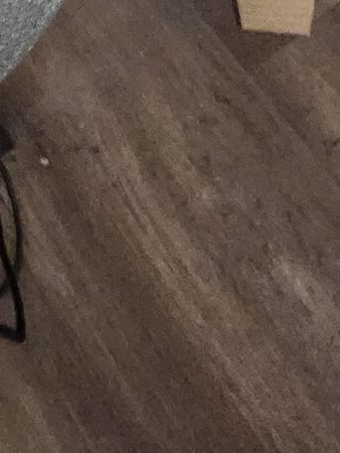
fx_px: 956
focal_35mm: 73
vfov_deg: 17.2
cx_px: -343
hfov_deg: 15.8
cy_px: -508
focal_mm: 1.74
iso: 320
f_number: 2.2
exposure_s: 1/60
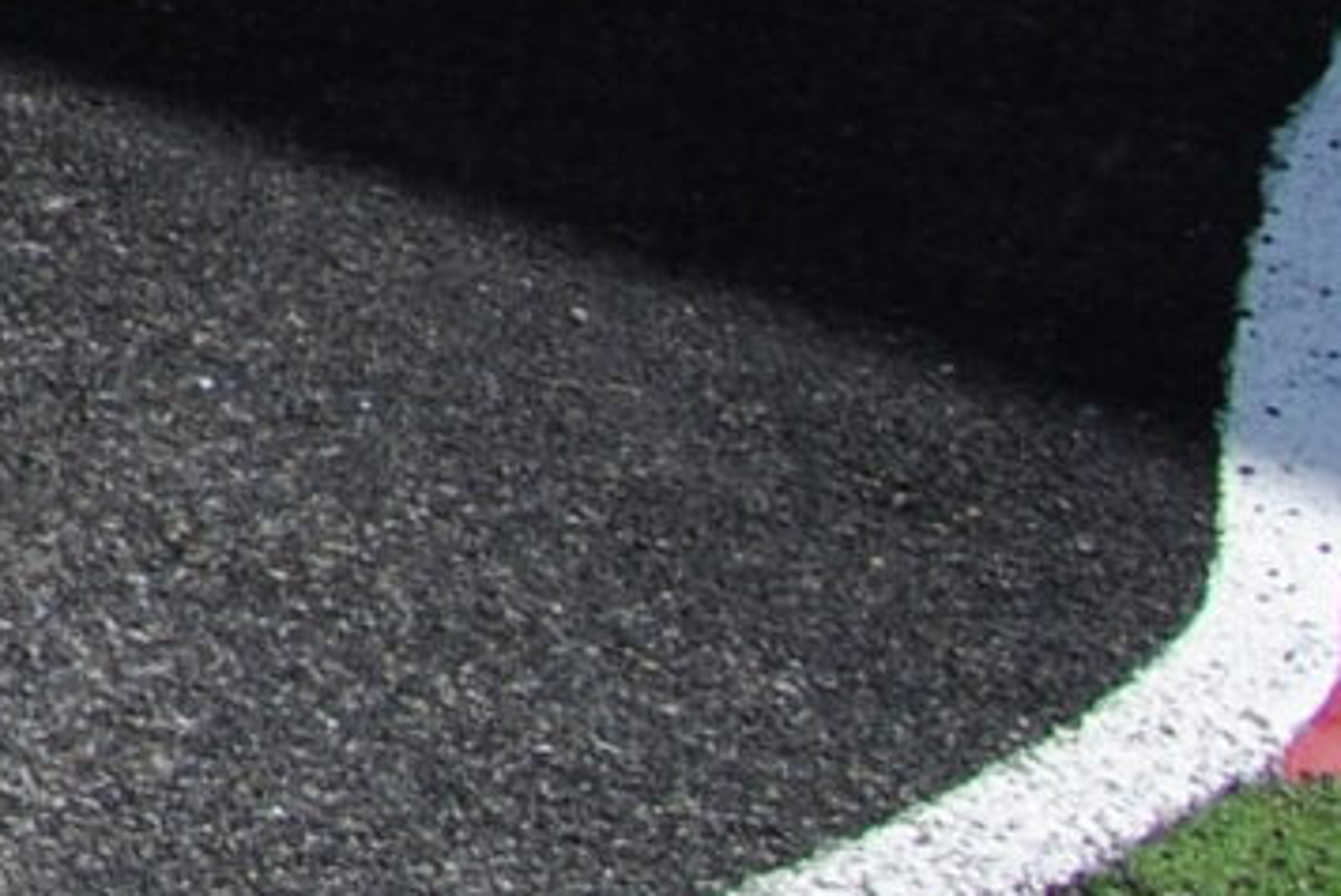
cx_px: -3417
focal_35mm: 216
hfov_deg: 7.6
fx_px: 8052
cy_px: -919
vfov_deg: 6.2
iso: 110
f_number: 10
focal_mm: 20
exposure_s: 1/250
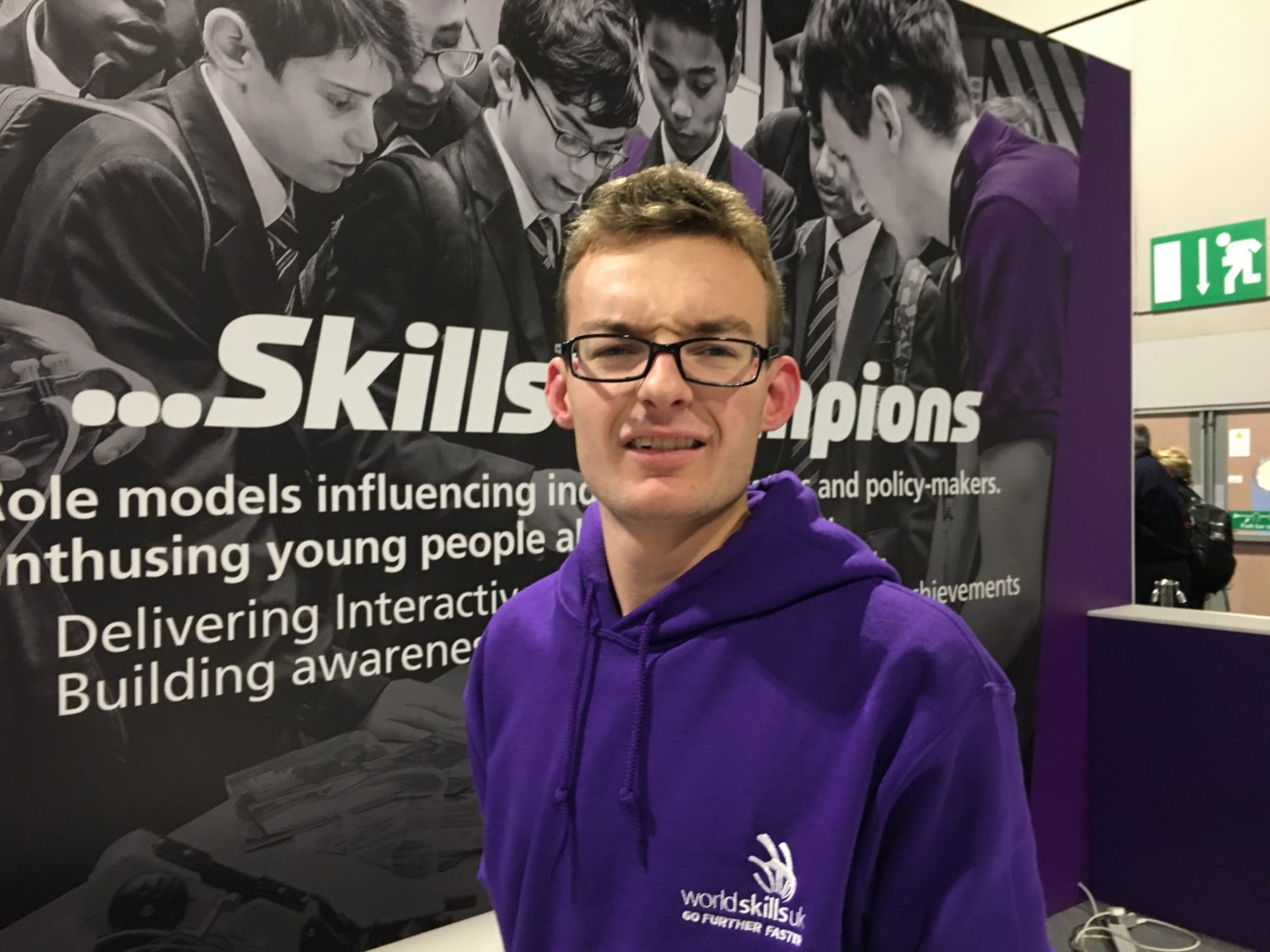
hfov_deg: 61.7
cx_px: 635
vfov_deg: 48.2
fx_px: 1064
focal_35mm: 29
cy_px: 476
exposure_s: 1/20
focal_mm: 4.15
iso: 200
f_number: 2.2
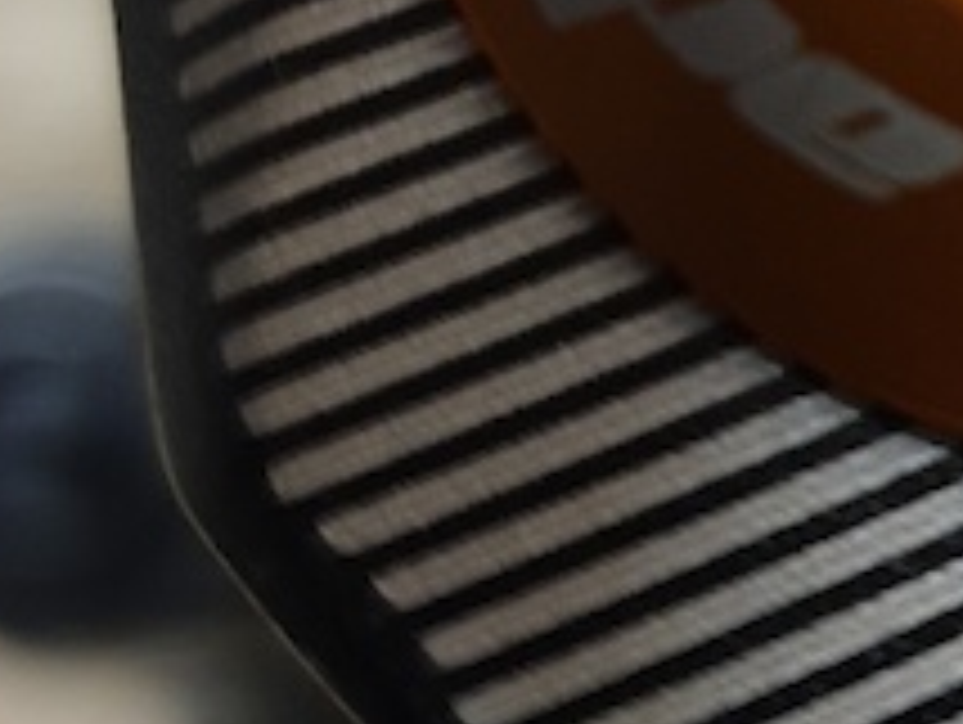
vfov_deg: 14.7
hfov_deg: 18.9
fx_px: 2702
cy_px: -175
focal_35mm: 97
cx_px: 1210
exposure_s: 1/16
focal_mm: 4.3
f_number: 1.5
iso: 250
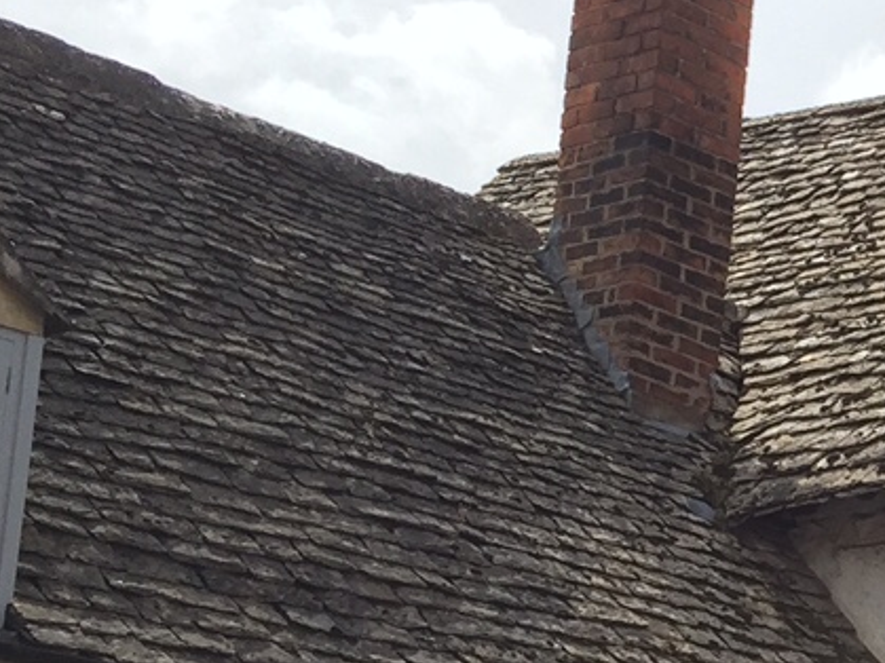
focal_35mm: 113
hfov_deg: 15.1
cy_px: 777
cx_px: 1605
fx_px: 2888
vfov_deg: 12.8
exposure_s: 1/1799
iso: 32
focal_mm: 4.15
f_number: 2.2
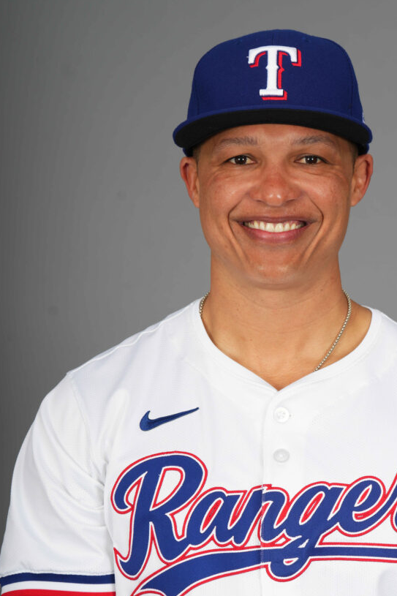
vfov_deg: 20.6
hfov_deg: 13.8
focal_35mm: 99
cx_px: 271
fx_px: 1638
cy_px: 361
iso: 160
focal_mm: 70
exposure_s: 1/320
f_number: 8
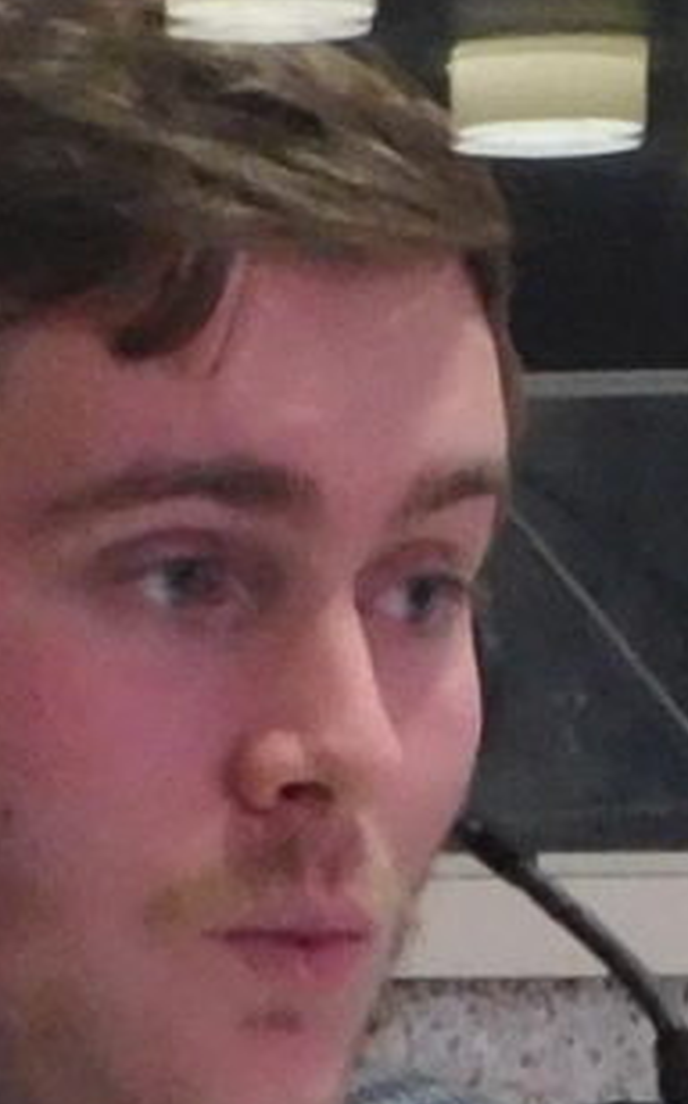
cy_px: 179
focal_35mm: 450
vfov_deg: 4.7
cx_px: -659
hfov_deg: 2.9
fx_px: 13525
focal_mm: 9
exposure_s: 1/15
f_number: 3.8
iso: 400
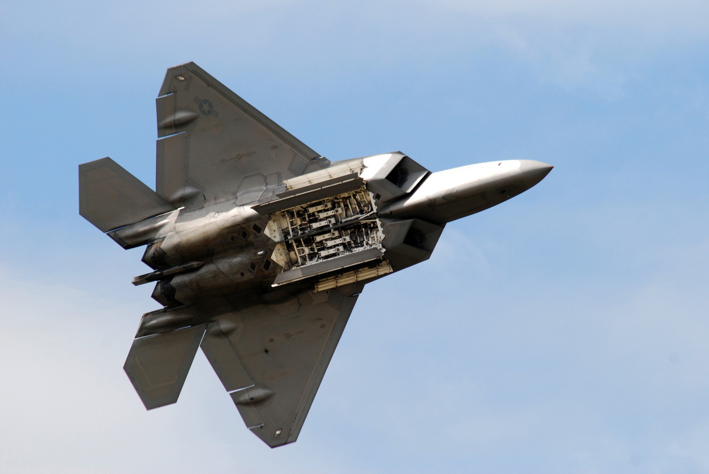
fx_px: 8873
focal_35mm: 450
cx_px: 354
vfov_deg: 3.1
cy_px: 237
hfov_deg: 4.6
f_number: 6.3
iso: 400
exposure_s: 1/1250
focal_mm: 300
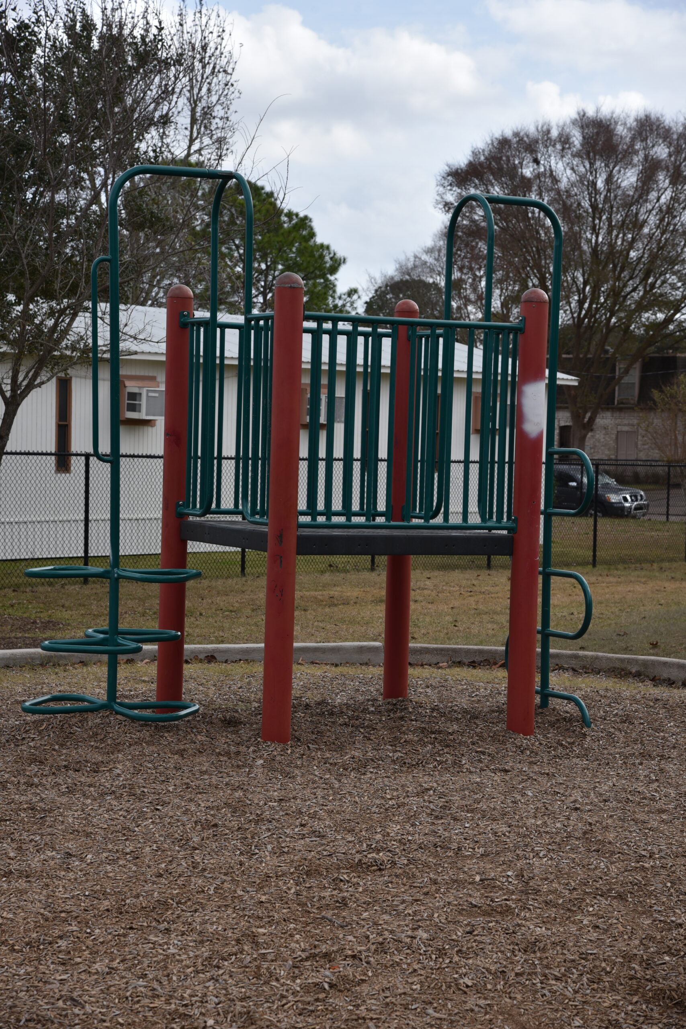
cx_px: 343
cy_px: 514
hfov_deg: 17.5
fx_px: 2229
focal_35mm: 78
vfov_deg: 26.0
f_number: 9
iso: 200
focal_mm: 78
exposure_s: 1/320
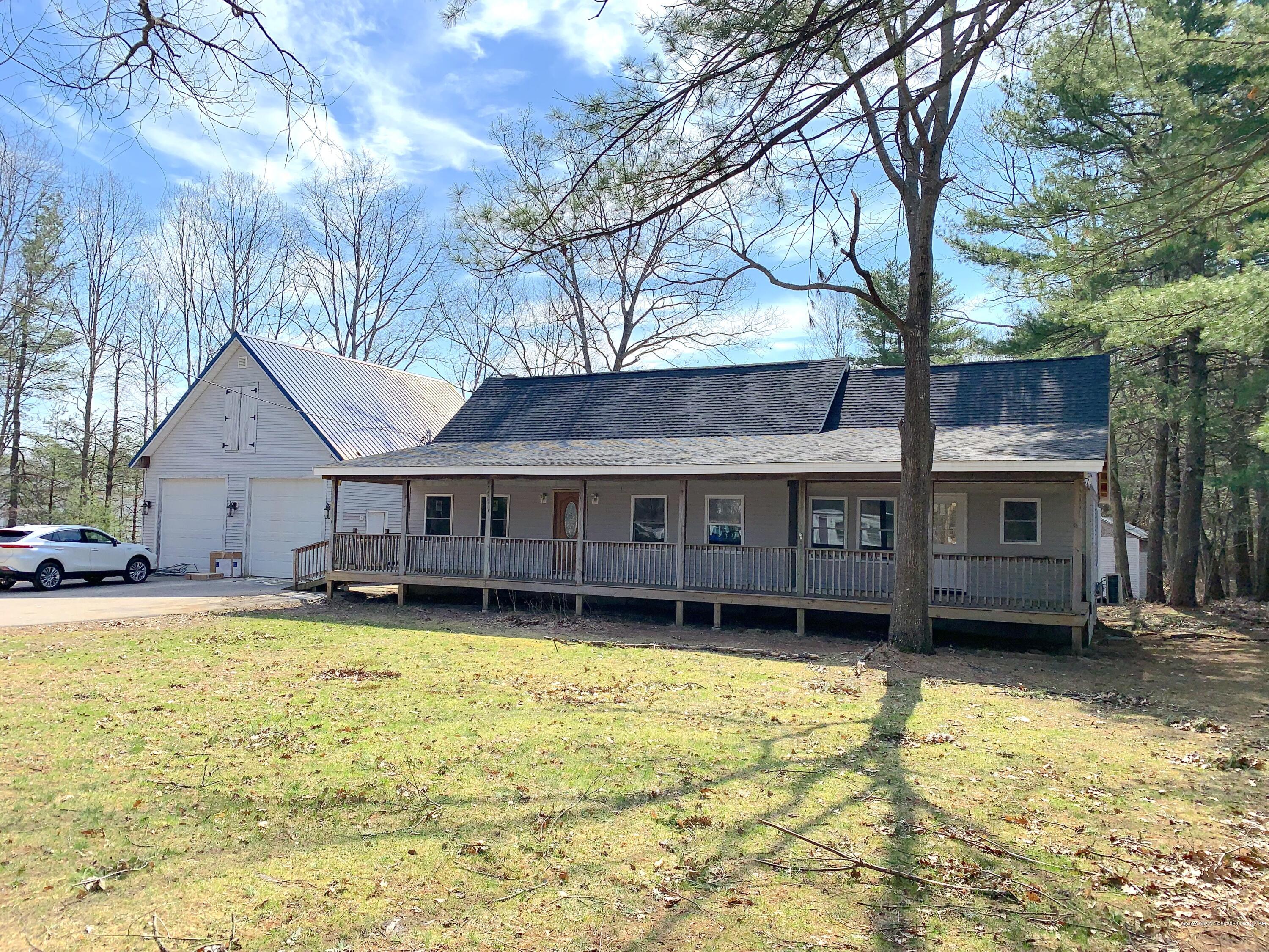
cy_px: 476
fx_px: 953
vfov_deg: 53.1
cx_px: 634
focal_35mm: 26
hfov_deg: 67.3
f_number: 1.8
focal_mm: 4.25
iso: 25
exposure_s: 1/2309
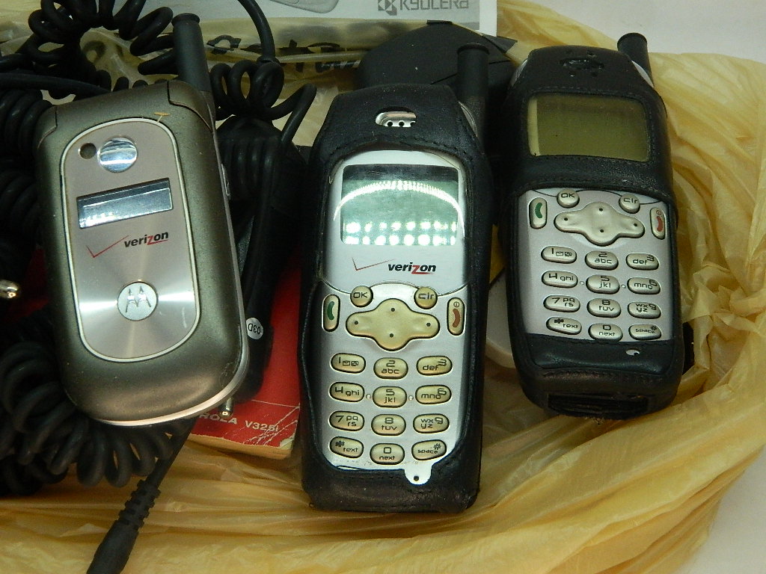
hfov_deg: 23.3
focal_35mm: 84
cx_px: 383
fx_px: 1859
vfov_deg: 17.6
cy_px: 287
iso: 400
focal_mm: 15.1
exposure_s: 1/200
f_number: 4.2
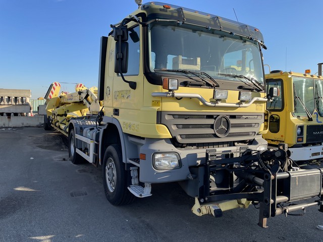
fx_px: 243
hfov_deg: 67.3
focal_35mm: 26
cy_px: 121
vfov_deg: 53.1
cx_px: 162
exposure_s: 1/1435
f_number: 1.6
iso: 32
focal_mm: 4.2
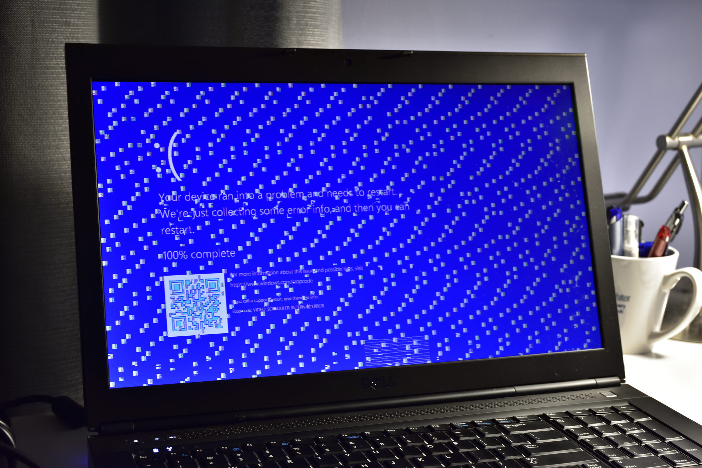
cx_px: 351
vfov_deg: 25.7
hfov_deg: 37.9
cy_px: 234
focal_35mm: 52
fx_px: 1024
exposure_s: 1/15
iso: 800
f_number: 6.3
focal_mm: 35
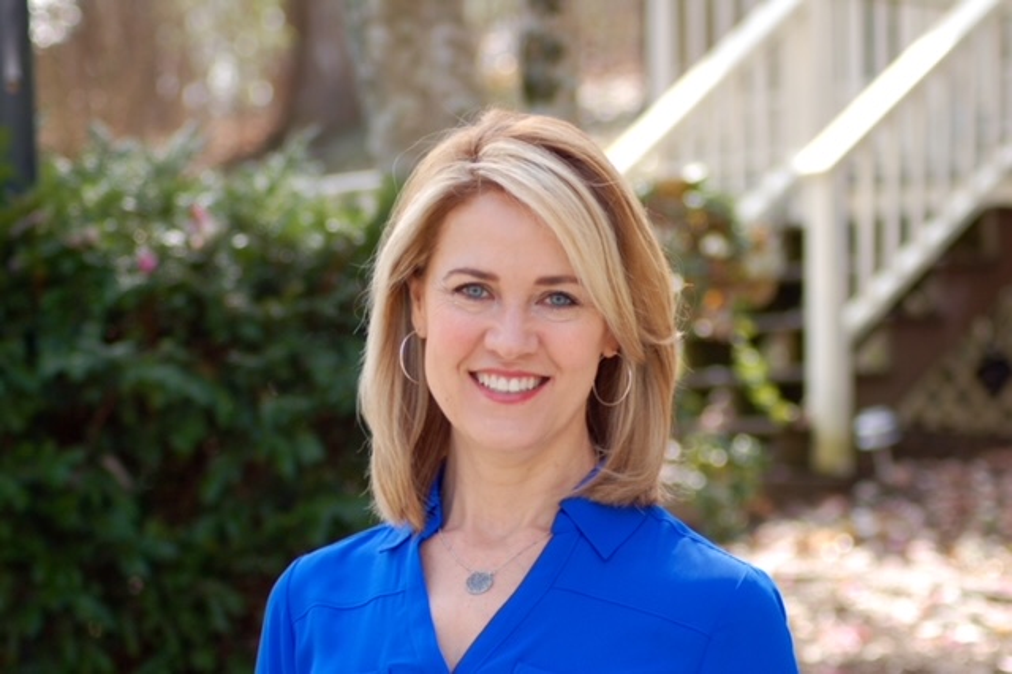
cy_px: 337
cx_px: 506
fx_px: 3371
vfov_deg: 11.4
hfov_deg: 17.1
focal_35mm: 120
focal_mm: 80
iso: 400
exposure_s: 1/320
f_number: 4.5
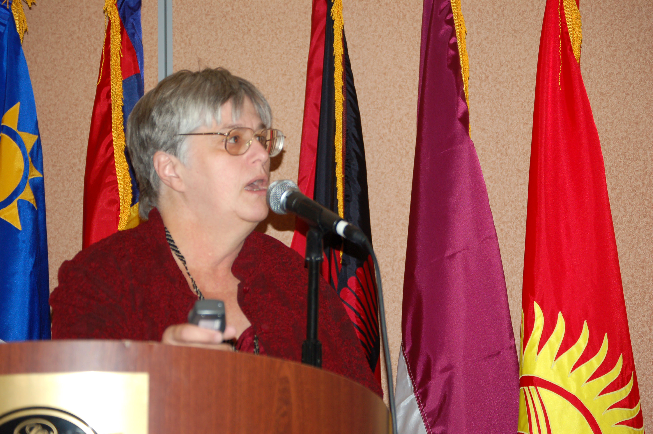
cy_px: 218
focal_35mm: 114
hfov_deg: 18.0
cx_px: 327
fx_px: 2057
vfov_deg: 12.0
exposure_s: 1/60
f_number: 4.5
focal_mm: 75
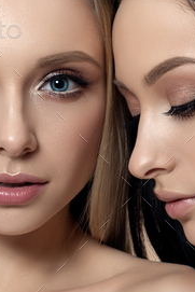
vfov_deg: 6.5
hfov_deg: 4.3
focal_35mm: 317
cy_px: 107
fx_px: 2572
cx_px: 131
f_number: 7.1
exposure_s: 1/125
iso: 200
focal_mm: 70
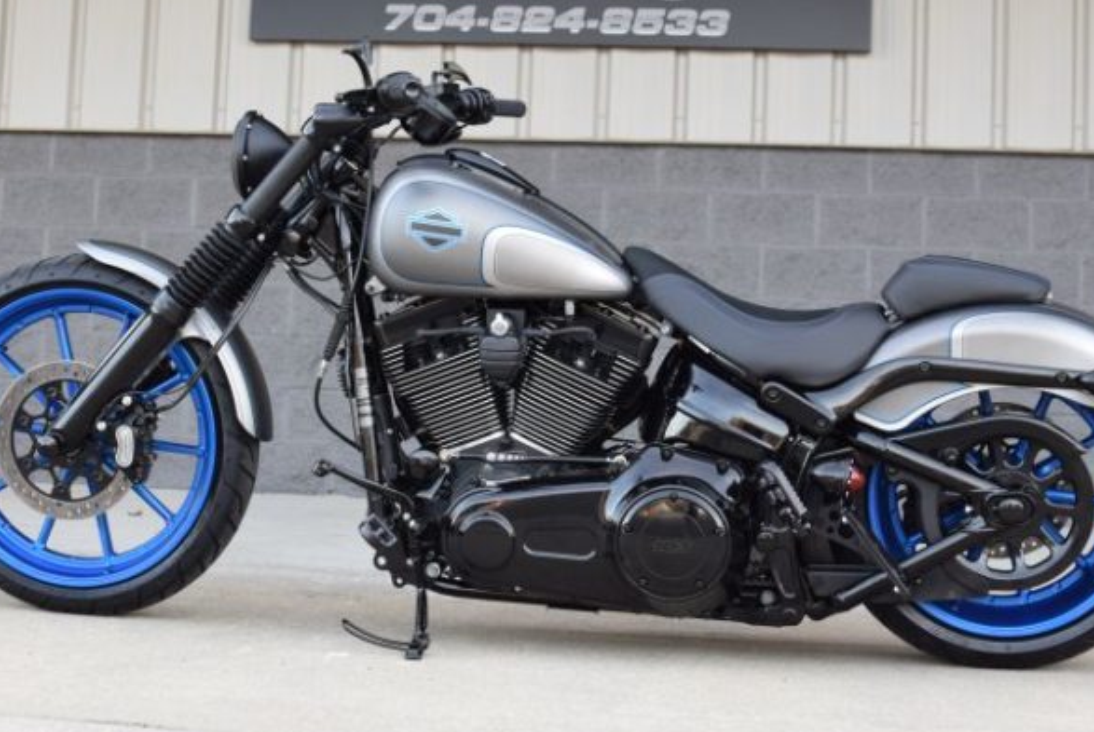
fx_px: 2089
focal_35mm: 69
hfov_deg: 29.3
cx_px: 576
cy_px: 285
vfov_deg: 19.9
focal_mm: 35
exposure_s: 1/100
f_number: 5
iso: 320
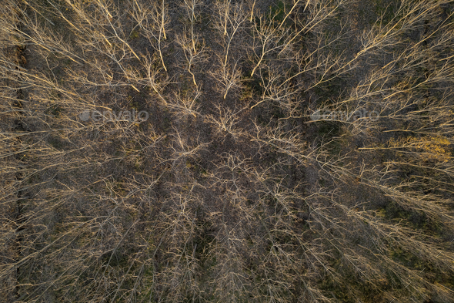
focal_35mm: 22
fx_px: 277
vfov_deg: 57.2
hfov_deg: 78.6
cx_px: 227
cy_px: 152
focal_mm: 8.38
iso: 100
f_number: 2.8
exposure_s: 1/120
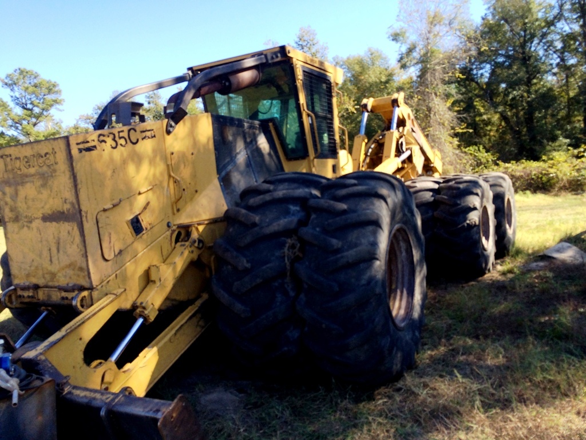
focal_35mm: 29
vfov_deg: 48.2
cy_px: 220
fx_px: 491
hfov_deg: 61.7
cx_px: 293
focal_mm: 4.15
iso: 32
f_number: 2.2
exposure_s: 1/586
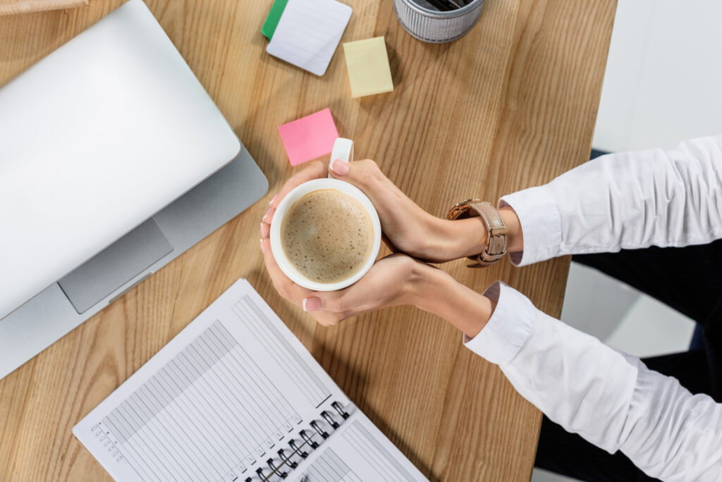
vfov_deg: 27.0
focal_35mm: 50
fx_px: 1003
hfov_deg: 39.6
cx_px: 361
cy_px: 241
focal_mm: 50
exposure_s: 1/200
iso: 125
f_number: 5
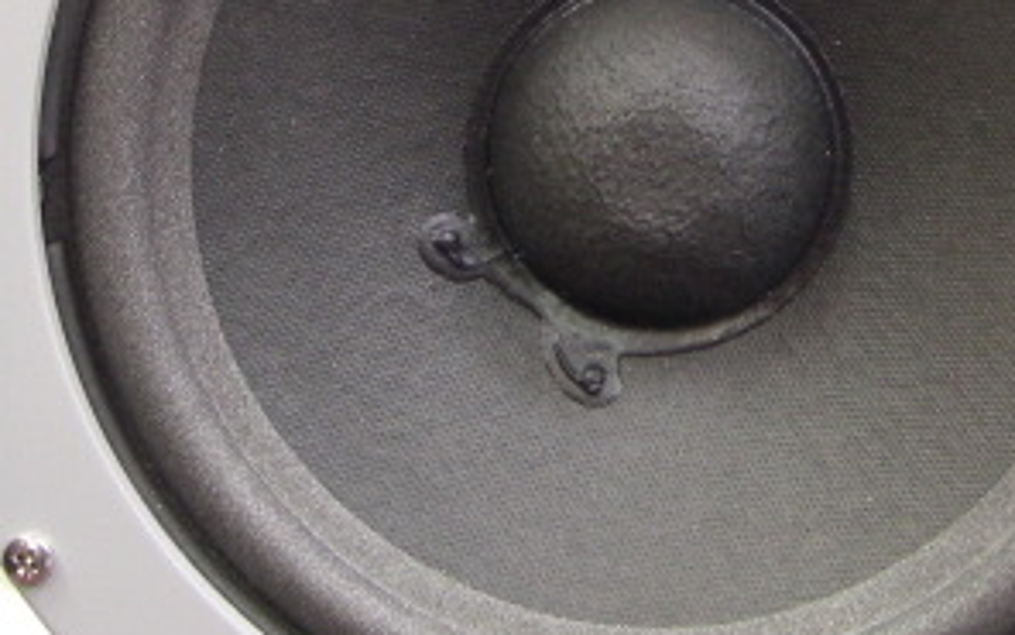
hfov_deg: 23.7
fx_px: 2407
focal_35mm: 87
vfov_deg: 14.9
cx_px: 713
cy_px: 76
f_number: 3.4
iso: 200
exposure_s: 1/8
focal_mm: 6.3
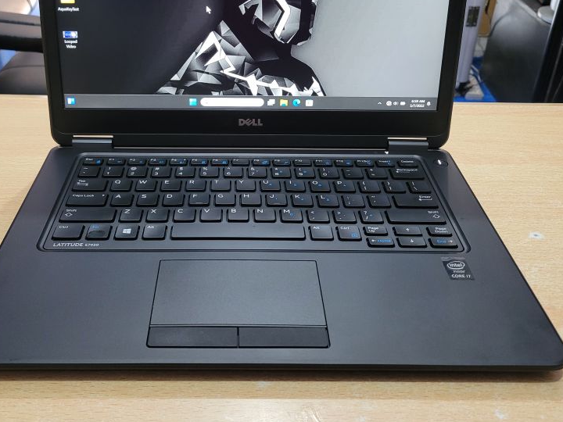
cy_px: 131
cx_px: 240
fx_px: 602
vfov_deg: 38.1
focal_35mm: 37
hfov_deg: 50.0
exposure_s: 1/40
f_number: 1.8
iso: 320
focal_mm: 5.4
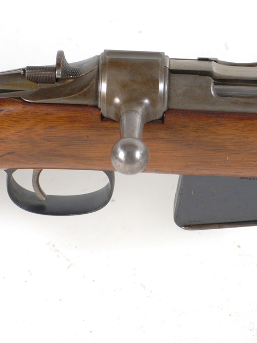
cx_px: 205
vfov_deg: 10.5
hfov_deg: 7.9
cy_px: 160
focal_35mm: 188
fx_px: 1860
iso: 100
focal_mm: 70
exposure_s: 1/60
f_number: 10
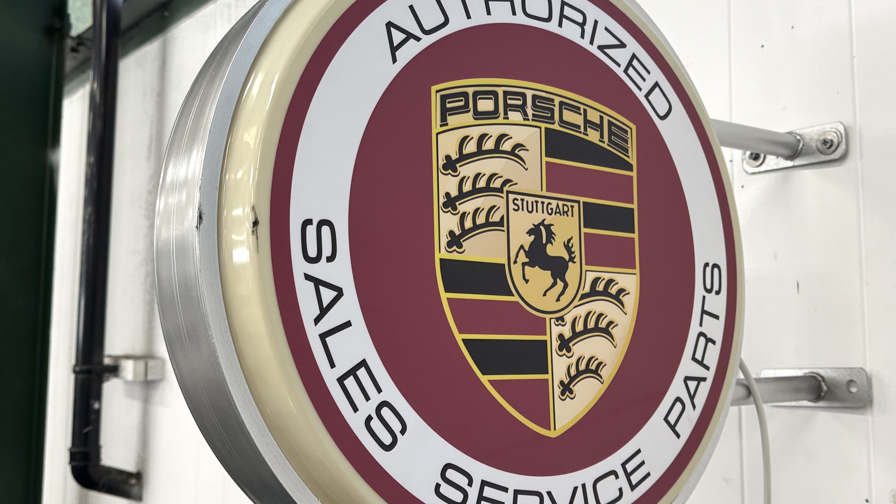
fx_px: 855
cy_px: 237
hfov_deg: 55.3
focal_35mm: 36
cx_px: 474
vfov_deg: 32.8
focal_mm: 6.86
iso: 100
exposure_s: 1/100
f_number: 1.78
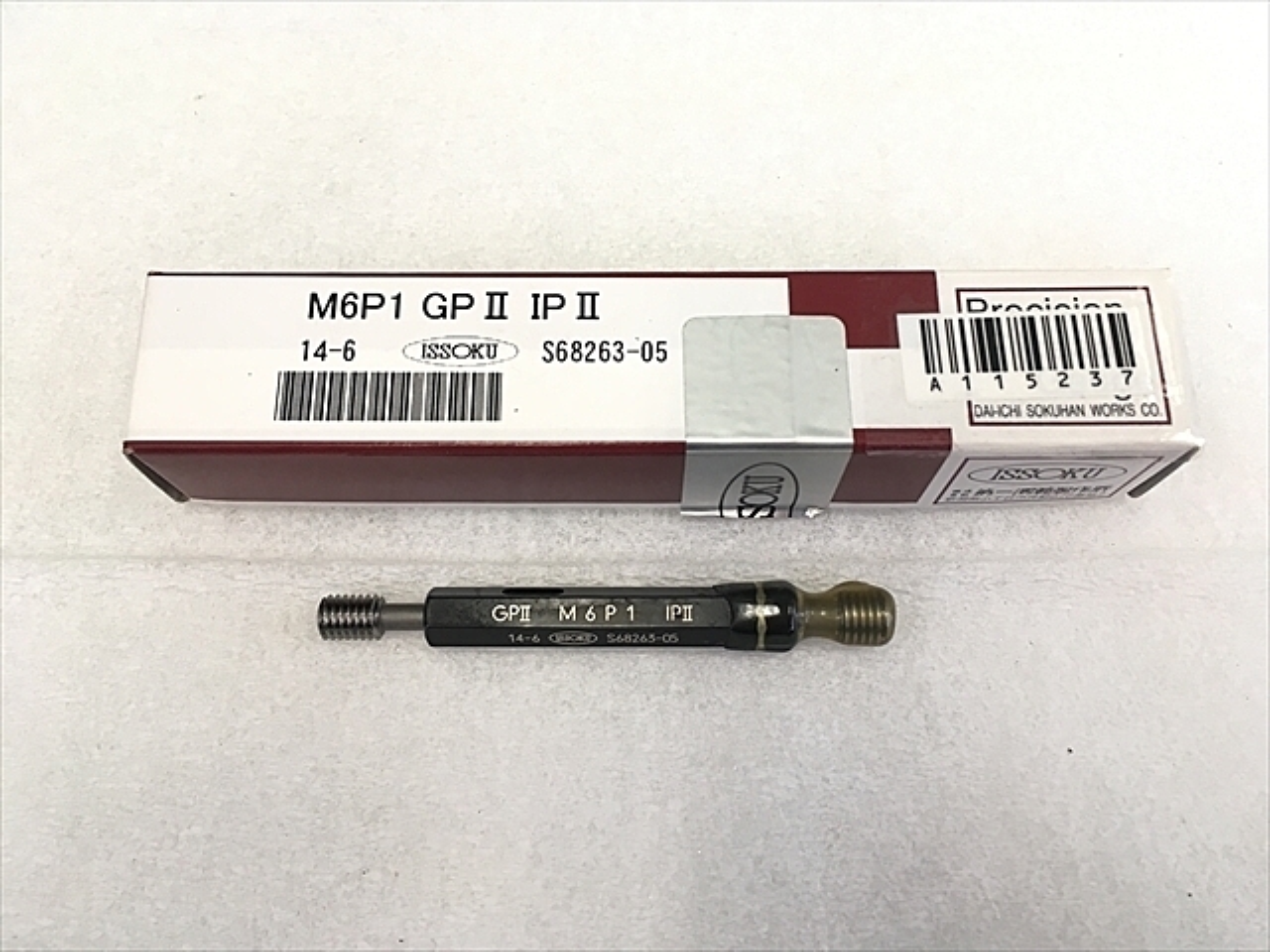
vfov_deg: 48.2
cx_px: 635
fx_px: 1064
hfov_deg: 61.7
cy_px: 476
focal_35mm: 29
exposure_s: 1/30
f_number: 2.2
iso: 50
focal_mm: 4.15
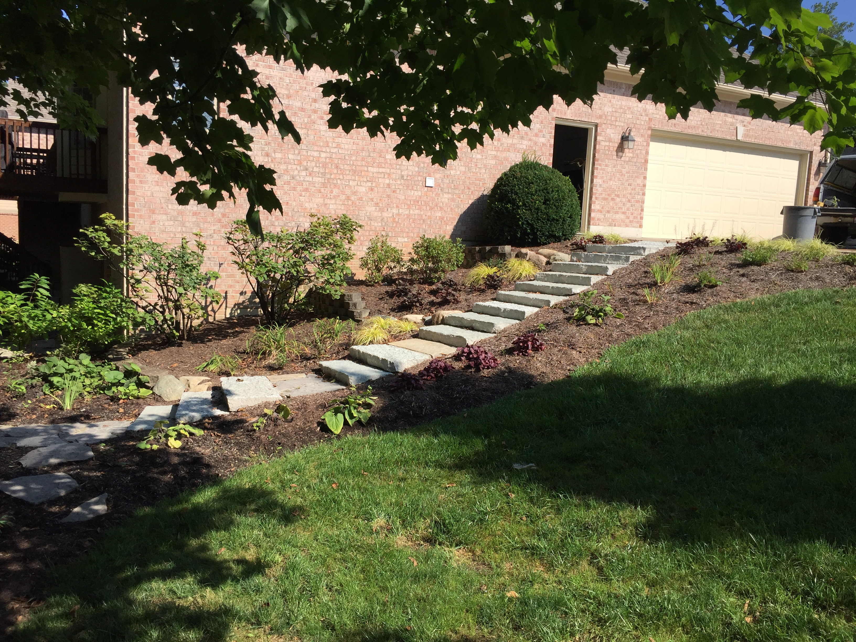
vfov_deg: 48.2
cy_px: 321
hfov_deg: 61.7
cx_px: 428
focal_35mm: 29
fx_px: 717
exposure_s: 1/1582
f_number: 2.2
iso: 32
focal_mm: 4.15
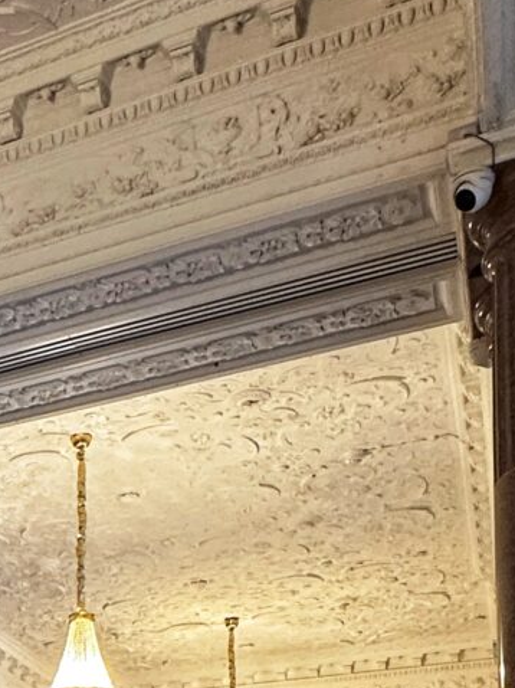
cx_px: -144
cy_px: 855
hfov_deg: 22.1
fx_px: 1191
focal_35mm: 60
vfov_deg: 27.7
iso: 250
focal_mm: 2.22
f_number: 2.2
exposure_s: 1/50
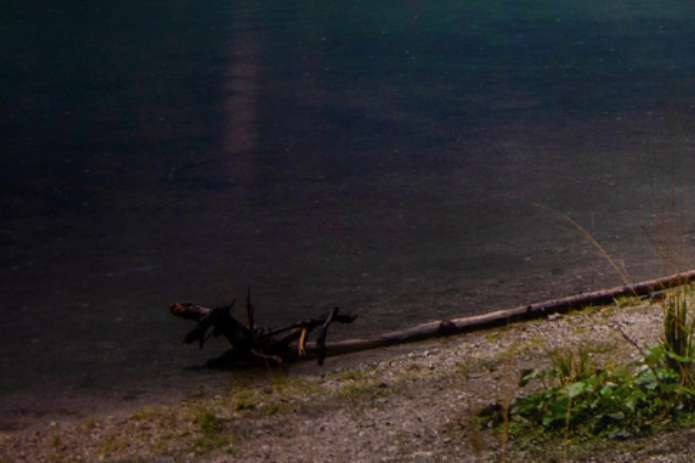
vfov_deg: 8.6
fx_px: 2972
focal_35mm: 154
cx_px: 1079
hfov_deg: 12.6
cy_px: -290
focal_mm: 31
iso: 200
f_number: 5.6
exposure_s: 1/320
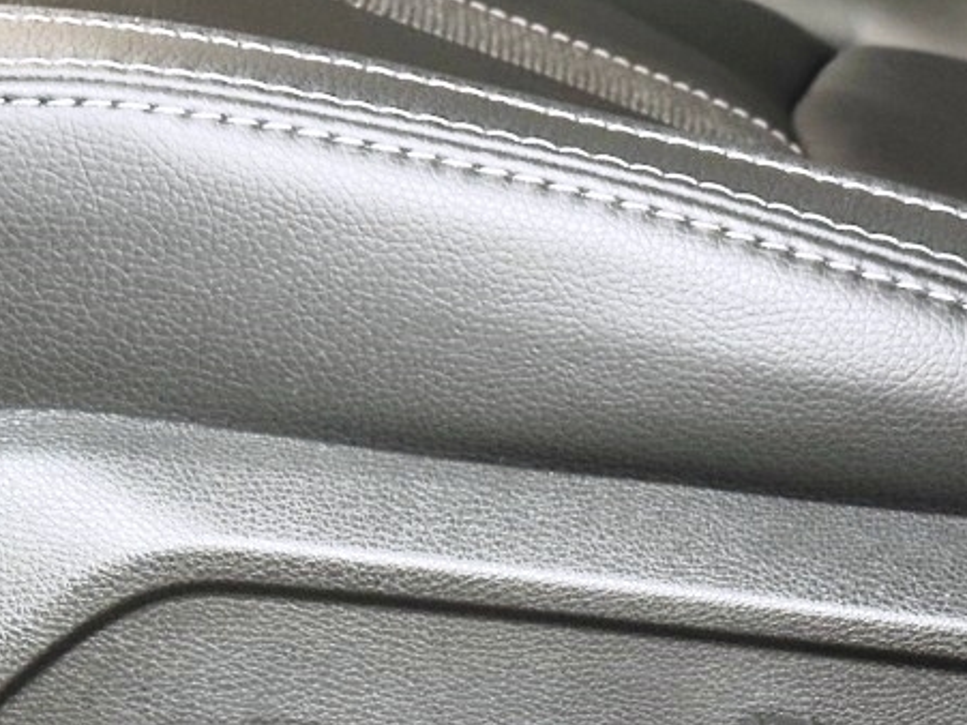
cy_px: 712
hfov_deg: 18.0
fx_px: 3044
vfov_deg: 13.4
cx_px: 502
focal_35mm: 109
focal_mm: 6.86
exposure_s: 1/24
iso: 640
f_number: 1.78
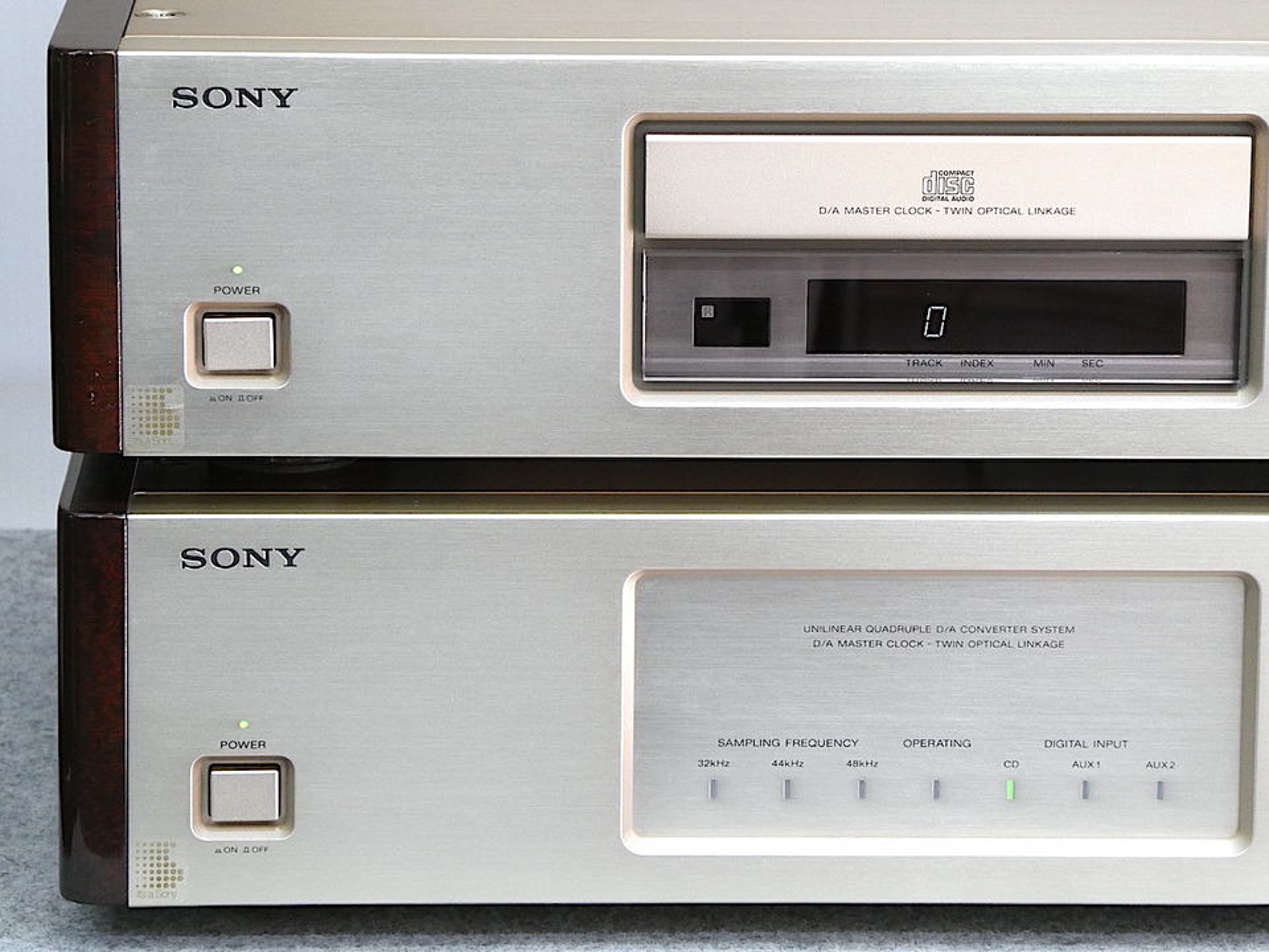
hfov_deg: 12.3
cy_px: 476
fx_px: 5865
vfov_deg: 9.3
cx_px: 634
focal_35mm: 160
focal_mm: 28.7
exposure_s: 1/20
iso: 400
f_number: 5.5
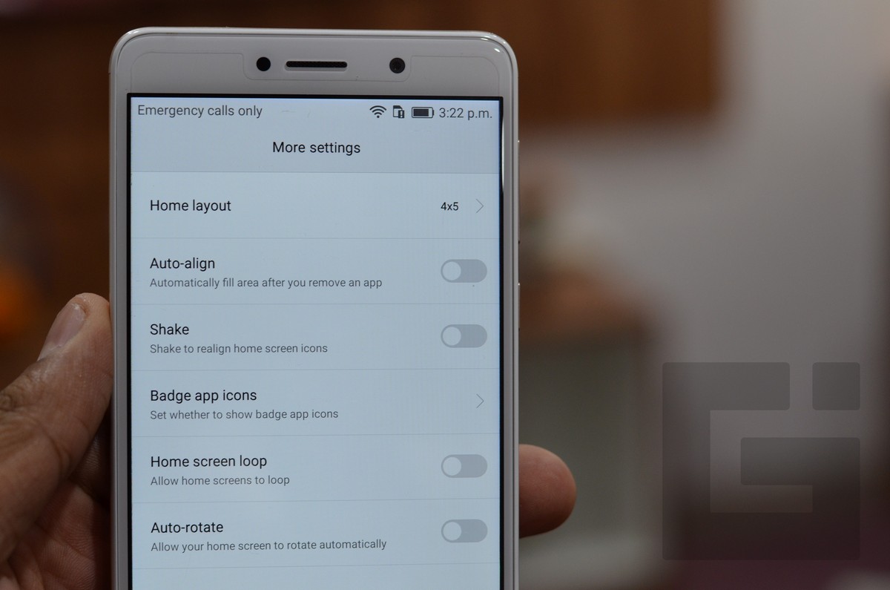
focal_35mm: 75
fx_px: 1850
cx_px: 445
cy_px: 295
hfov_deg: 27.0
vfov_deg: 18.1
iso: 500
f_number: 4
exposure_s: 1/60
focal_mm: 50
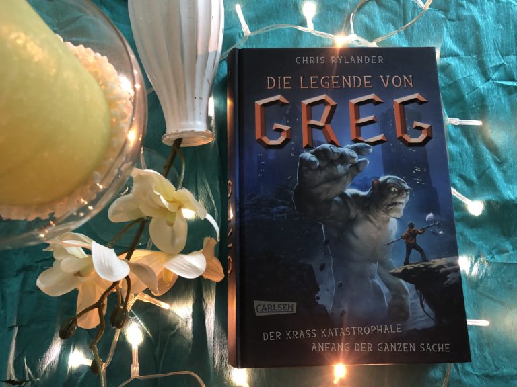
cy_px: 194
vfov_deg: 49.7
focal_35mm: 28
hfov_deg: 63.4
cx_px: 258
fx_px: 418
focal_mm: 4
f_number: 1.8
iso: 100
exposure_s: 1/12
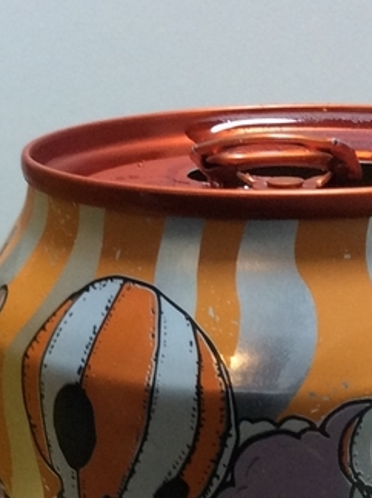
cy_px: 492
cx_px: 19
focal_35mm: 101
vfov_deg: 19.0
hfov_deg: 14.4
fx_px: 1451
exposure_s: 1/24
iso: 80
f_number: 2.4
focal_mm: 3.3
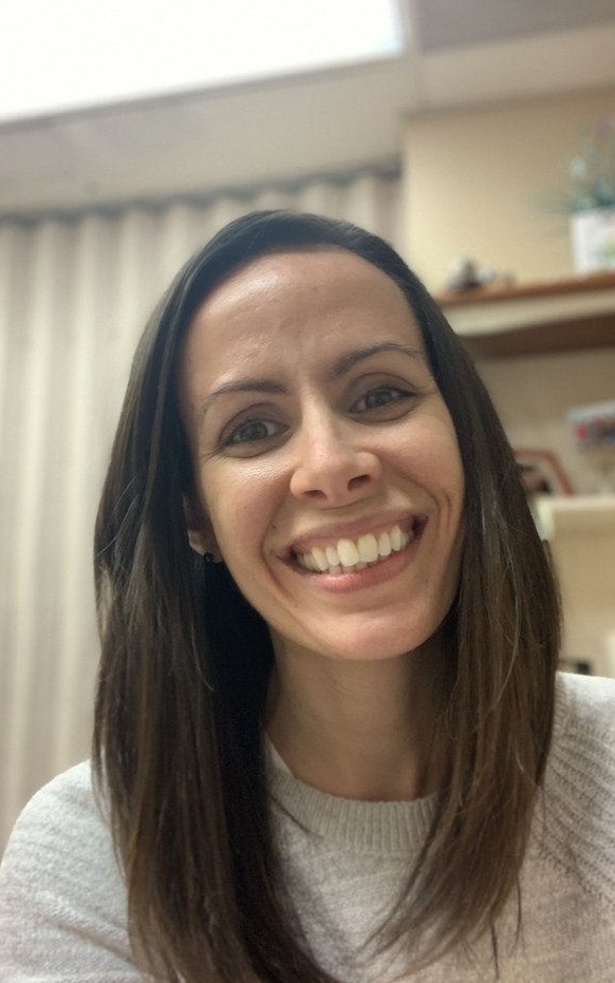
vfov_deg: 56.7
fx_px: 912
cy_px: 492
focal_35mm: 34
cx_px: 279
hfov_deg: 37.2
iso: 160
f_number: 2.2
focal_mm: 2.87
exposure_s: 1/60
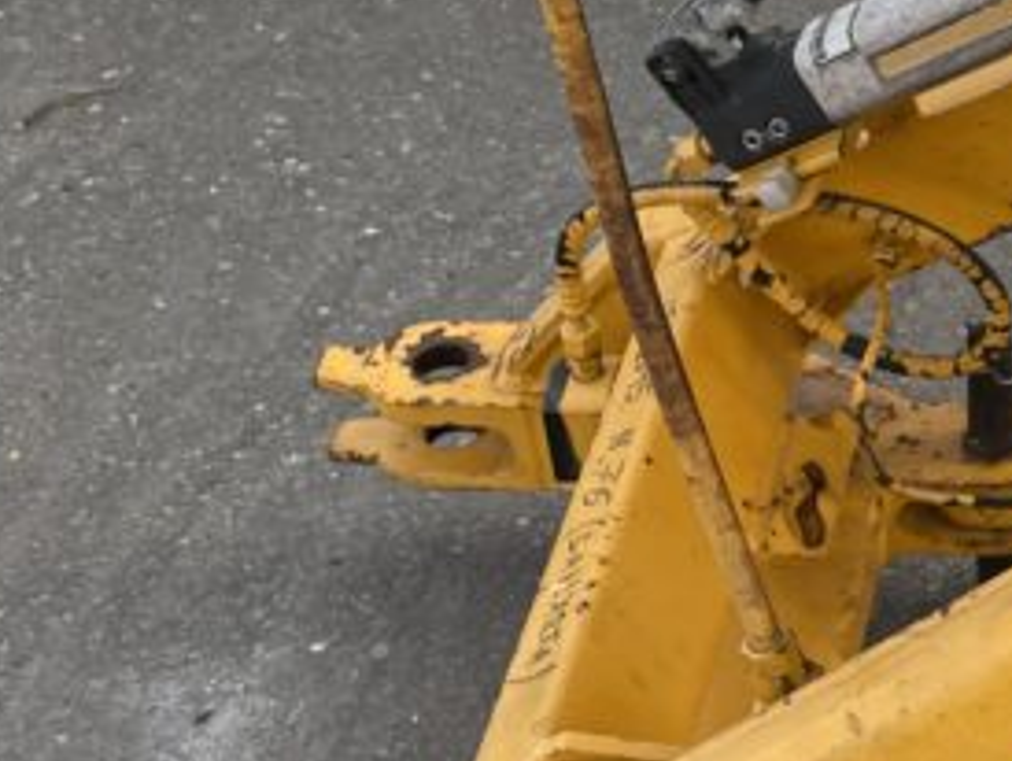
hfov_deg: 17.2
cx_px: 1717
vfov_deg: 15.1
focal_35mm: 97
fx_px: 2838
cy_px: 92
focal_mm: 4.2
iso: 32
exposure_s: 1/1247
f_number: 1.6
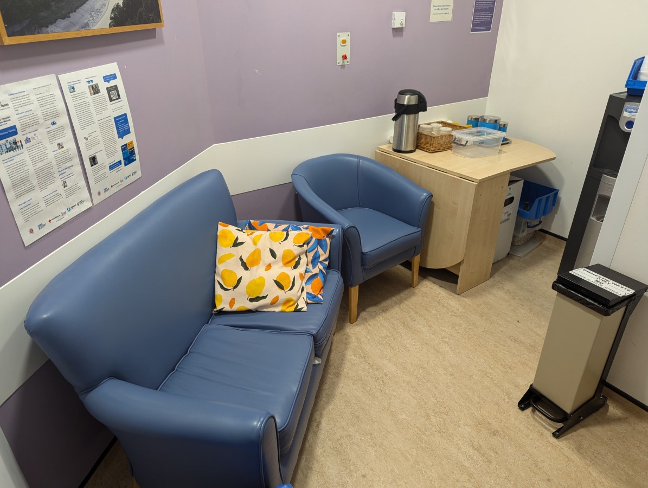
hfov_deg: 71.5
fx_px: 450
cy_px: 244
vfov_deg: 56.9
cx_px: 324
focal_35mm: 24
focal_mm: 6.81
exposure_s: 1/33.1
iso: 179
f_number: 1.85
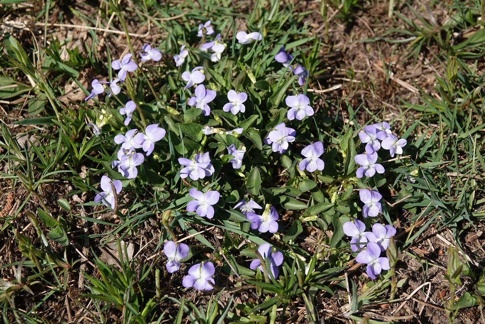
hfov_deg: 25.1
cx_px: 242
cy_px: 162
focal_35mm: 81
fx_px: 1091
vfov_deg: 16.9
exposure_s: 1/640
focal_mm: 29.69
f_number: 4
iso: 100
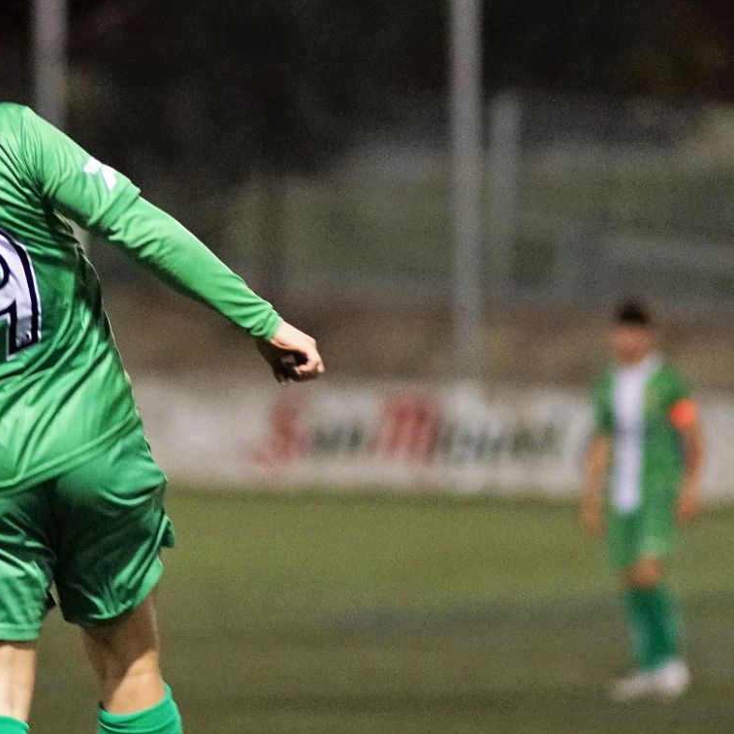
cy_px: 508
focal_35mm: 303
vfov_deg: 5.8
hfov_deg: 5.8
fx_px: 7269
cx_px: 27
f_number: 2
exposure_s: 1/500
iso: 6400
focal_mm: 135
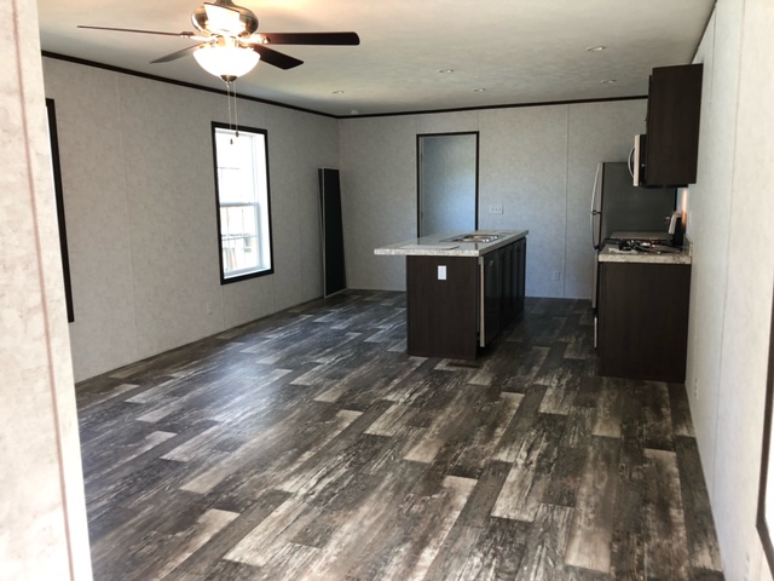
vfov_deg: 49.7
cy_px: 290
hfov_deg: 63.4
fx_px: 626
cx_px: 387
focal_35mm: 28
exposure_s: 1/30
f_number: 1.8
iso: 40
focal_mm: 3.99
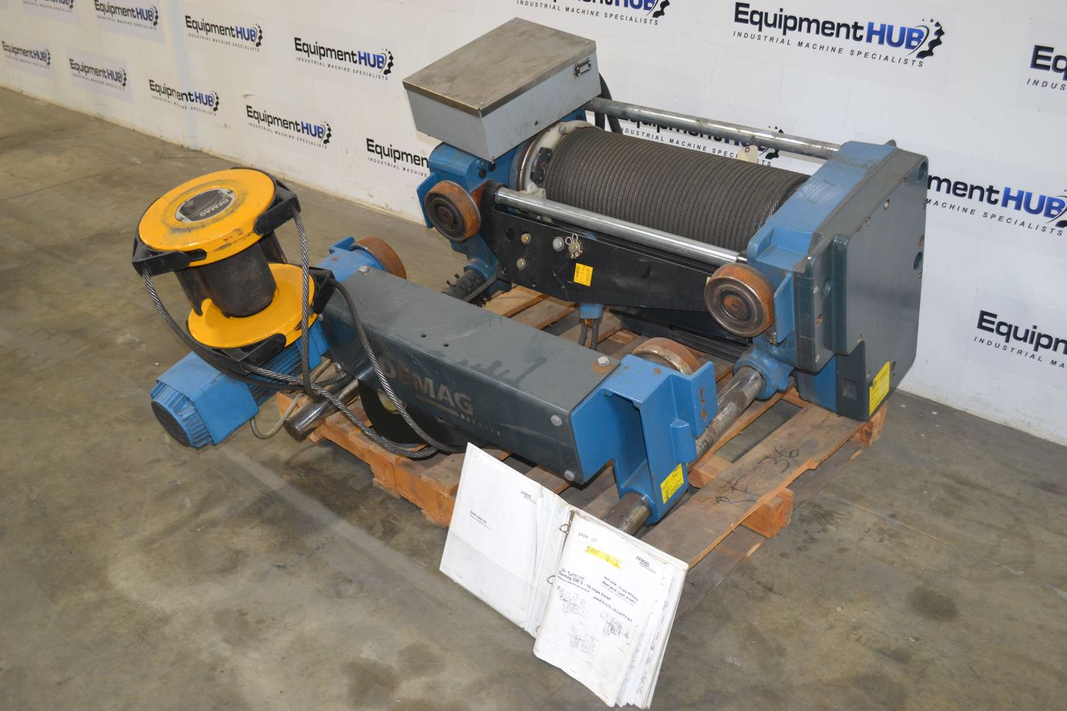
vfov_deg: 40.0
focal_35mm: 33
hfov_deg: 57.2
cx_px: 534
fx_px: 978
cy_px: 356
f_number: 4
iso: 720
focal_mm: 22
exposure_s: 1/60
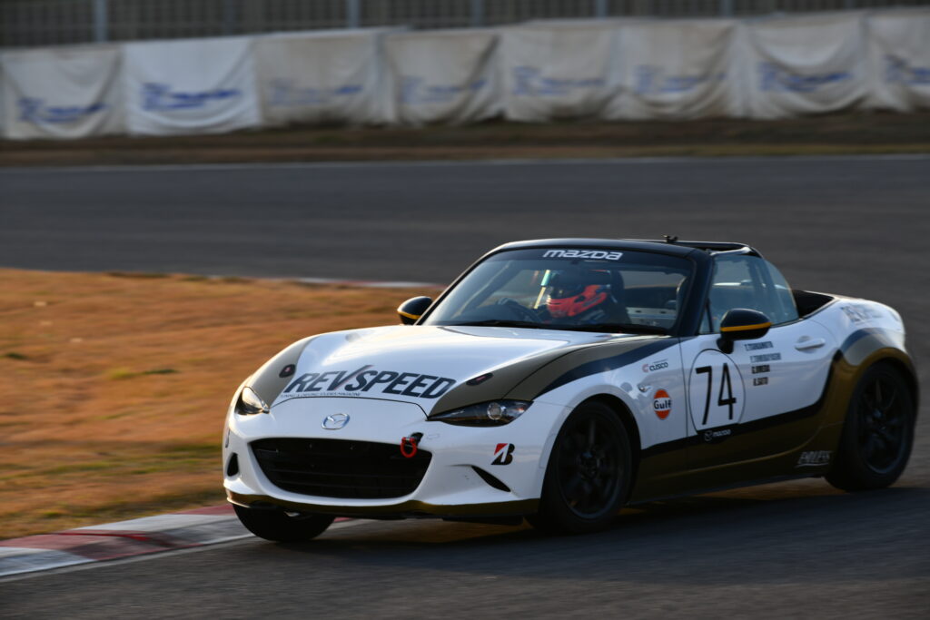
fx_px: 7234
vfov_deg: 4.9
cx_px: 465
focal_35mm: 280
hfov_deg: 7.4
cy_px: 310
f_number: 6.3
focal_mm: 280
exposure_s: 1/250
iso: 100
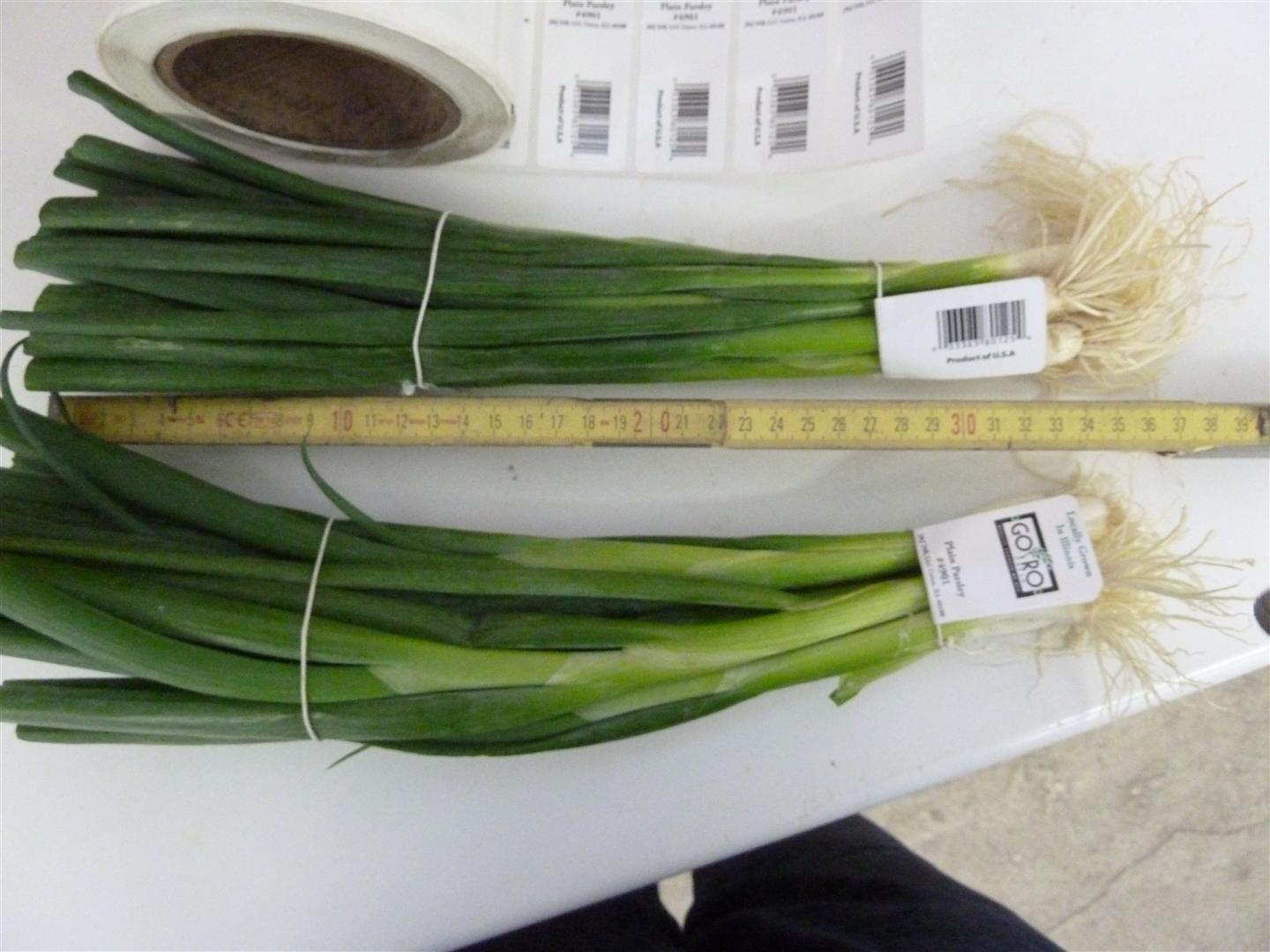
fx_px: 917
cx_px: 635
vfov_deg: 54.9
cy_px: 476
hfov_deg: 69.4
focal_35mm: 25
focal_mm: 4.1
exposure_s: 1/25
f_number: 3.3
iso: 800
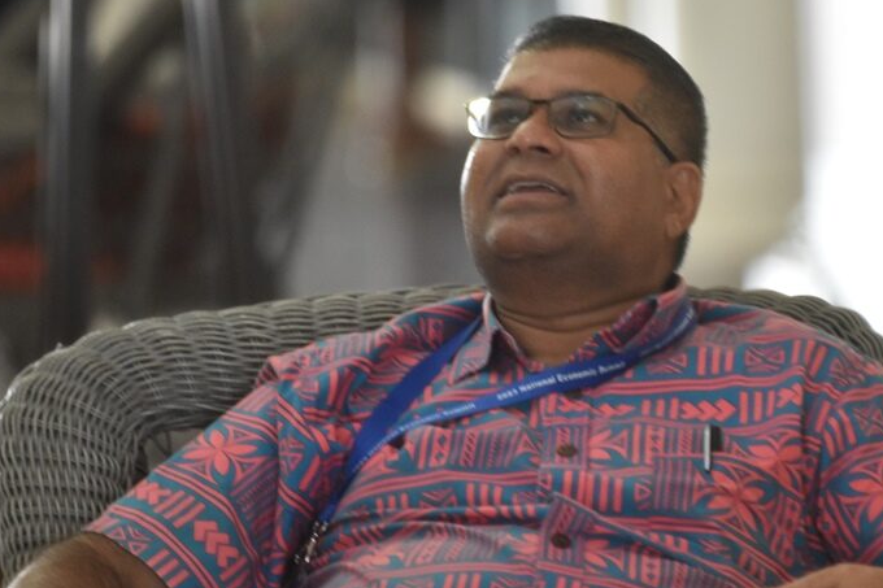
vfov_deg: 3.0
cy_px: 312
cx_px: 652
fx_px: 11083
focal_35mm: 452
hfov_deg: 4.6
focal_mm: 200
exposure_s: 1/125
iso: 1600
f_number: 2.8
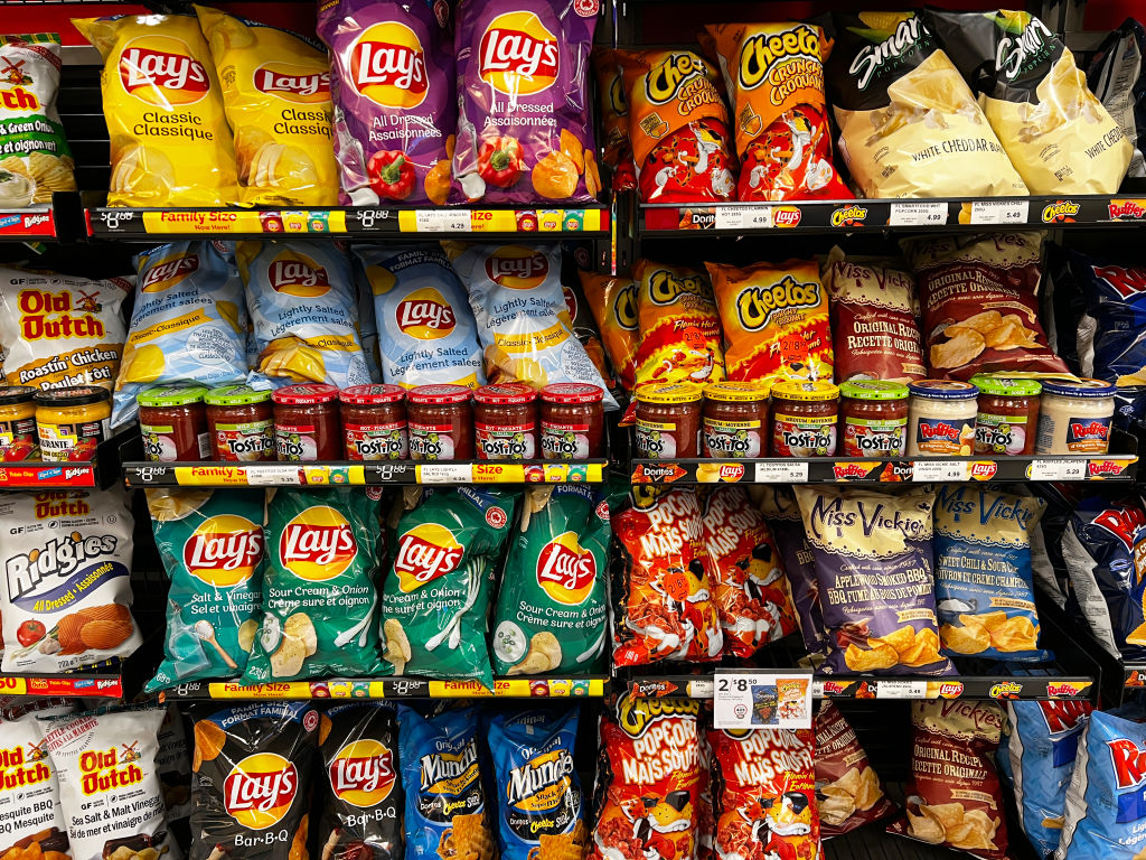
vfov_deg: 53.1
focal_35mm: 26
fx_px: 861
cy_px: 430
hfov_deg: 67.3
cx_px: 573
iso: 80
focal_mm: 5.7
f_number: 1.5
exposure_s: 1/60
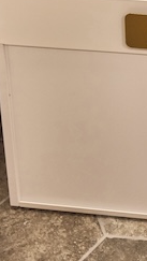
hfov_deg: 11.5
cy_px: -178
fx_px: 699
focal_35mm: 101
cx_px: 218
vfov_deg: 17.8
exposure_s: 1/500
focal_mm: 16
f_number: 1.4
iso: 800
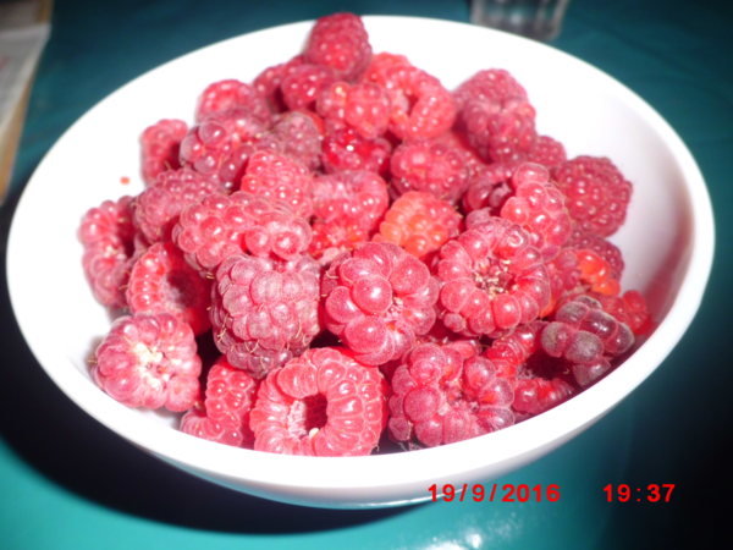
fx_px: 551
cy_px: 275
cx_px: 366
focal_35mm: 26
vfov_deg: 53.1
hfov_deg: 67.3
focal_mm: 4.7
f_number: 2.8
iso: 64
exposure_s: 1/60
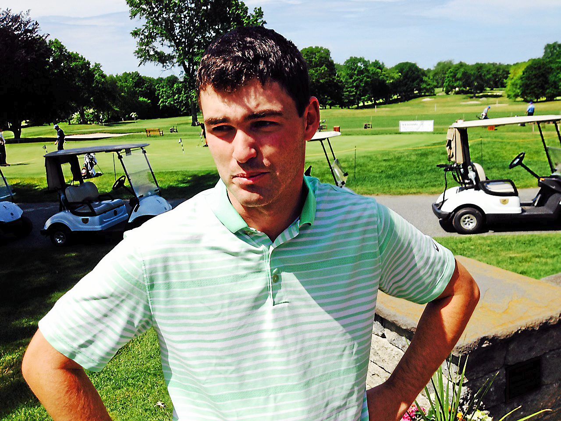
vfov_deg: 40.7
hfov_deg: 52.6
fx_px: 567
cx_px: 280
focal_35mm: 35
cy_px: 210
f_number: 2.4
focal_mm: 4.28
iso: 50
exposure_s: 1/1623
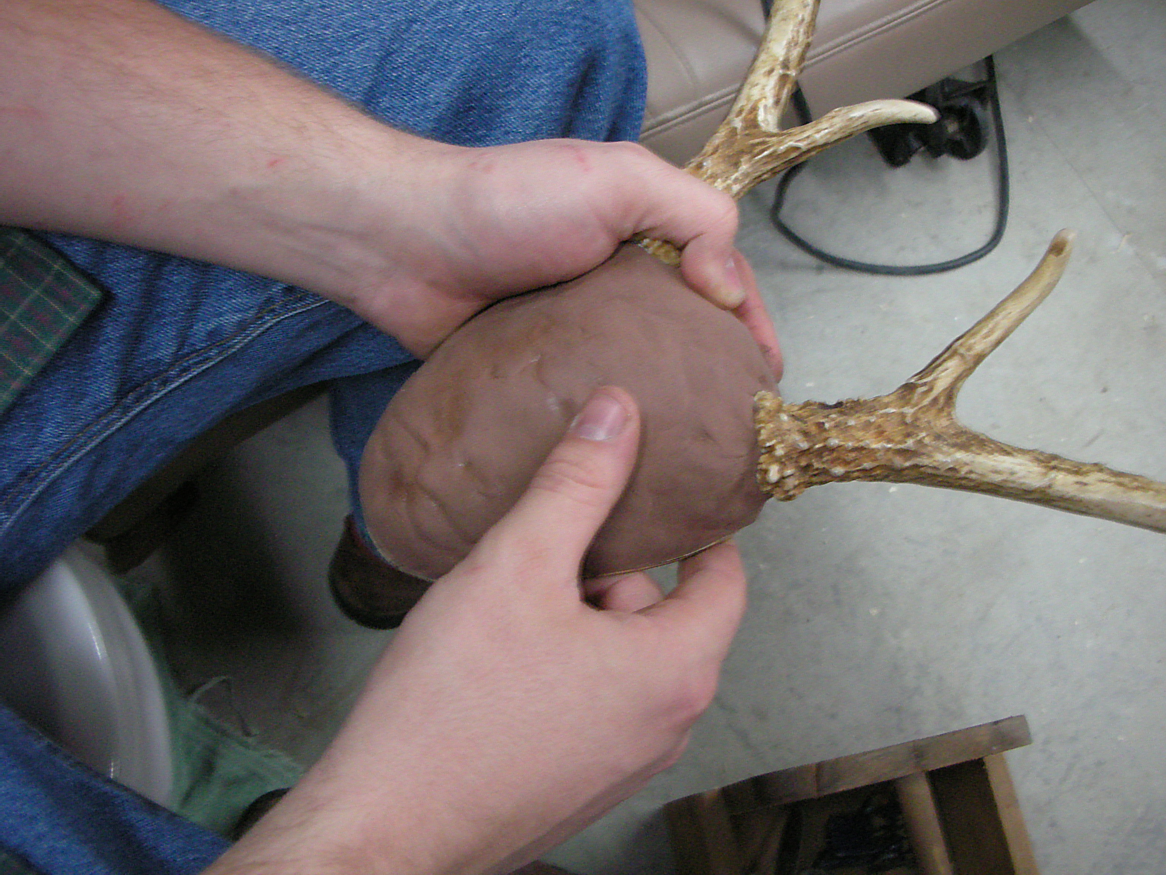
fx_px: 1179
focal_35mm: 35
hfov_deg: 52.6
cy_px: 438
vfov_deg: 40.7
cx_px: 583
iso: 200
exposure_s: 1/19.7
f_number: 2.8
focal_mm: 5.8
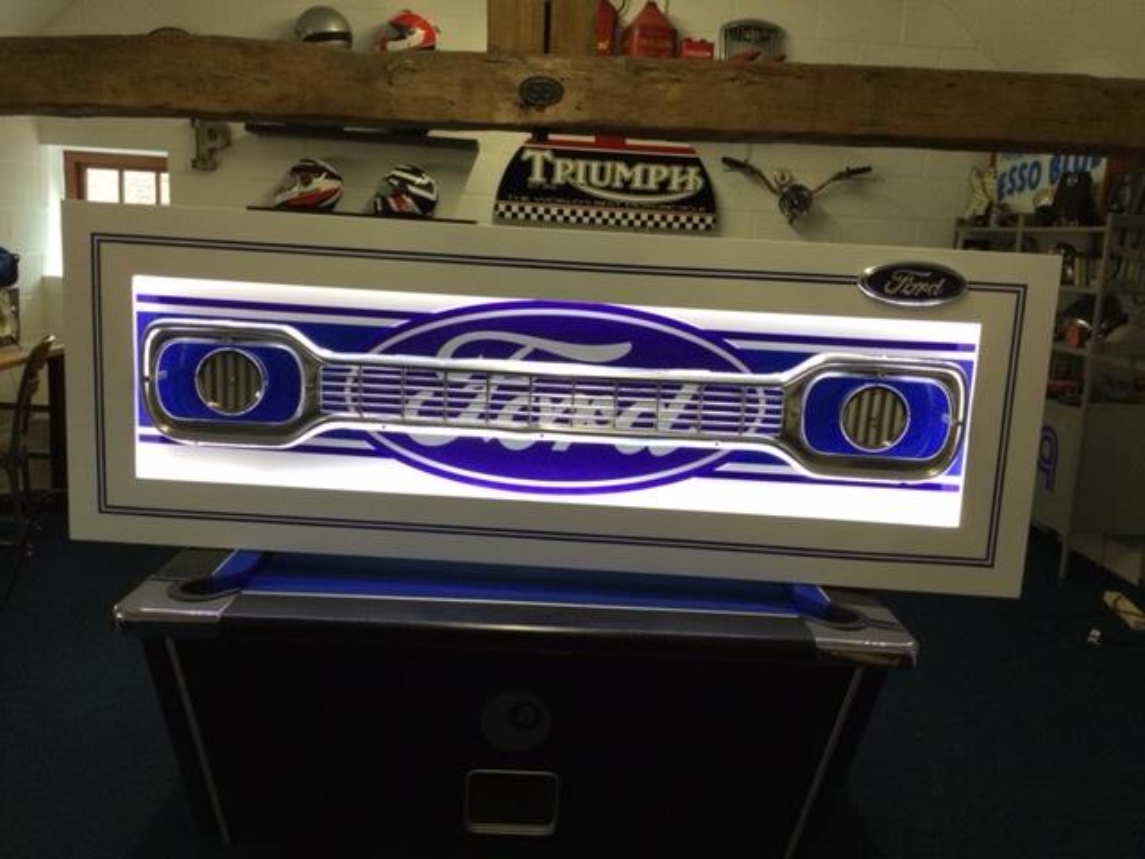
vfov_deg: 45.4
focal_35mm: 31
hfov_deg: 58.4
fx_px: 1025
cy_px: 430
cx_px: 572
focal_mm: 3.3
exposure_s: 1/33
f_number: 2.4
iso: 80
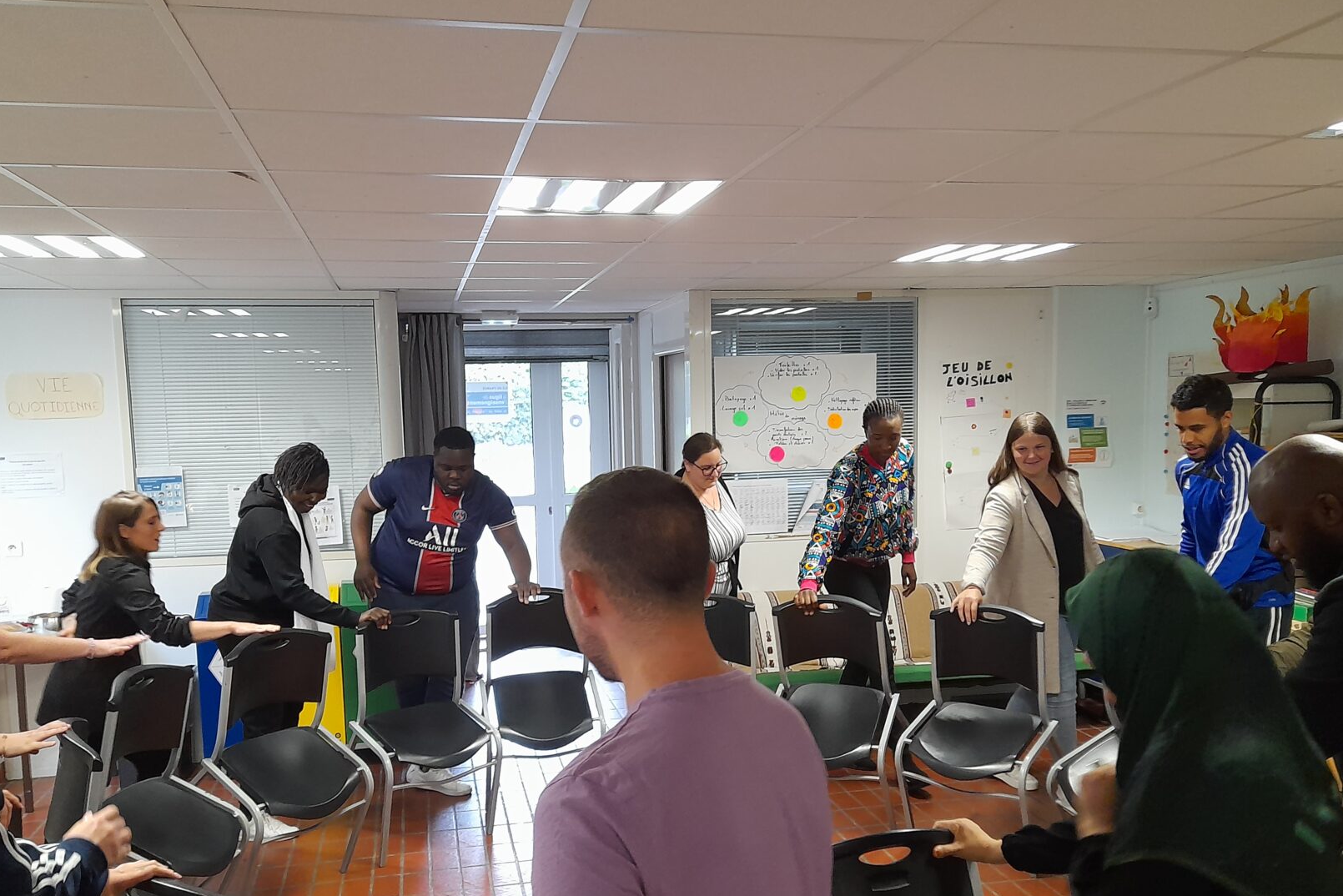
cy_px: 544
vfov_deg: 42.1
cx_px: 649
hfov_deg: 60.3
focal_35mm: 31
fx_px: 1157
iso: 250
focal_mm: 4.6
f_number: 2
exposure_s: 1/50
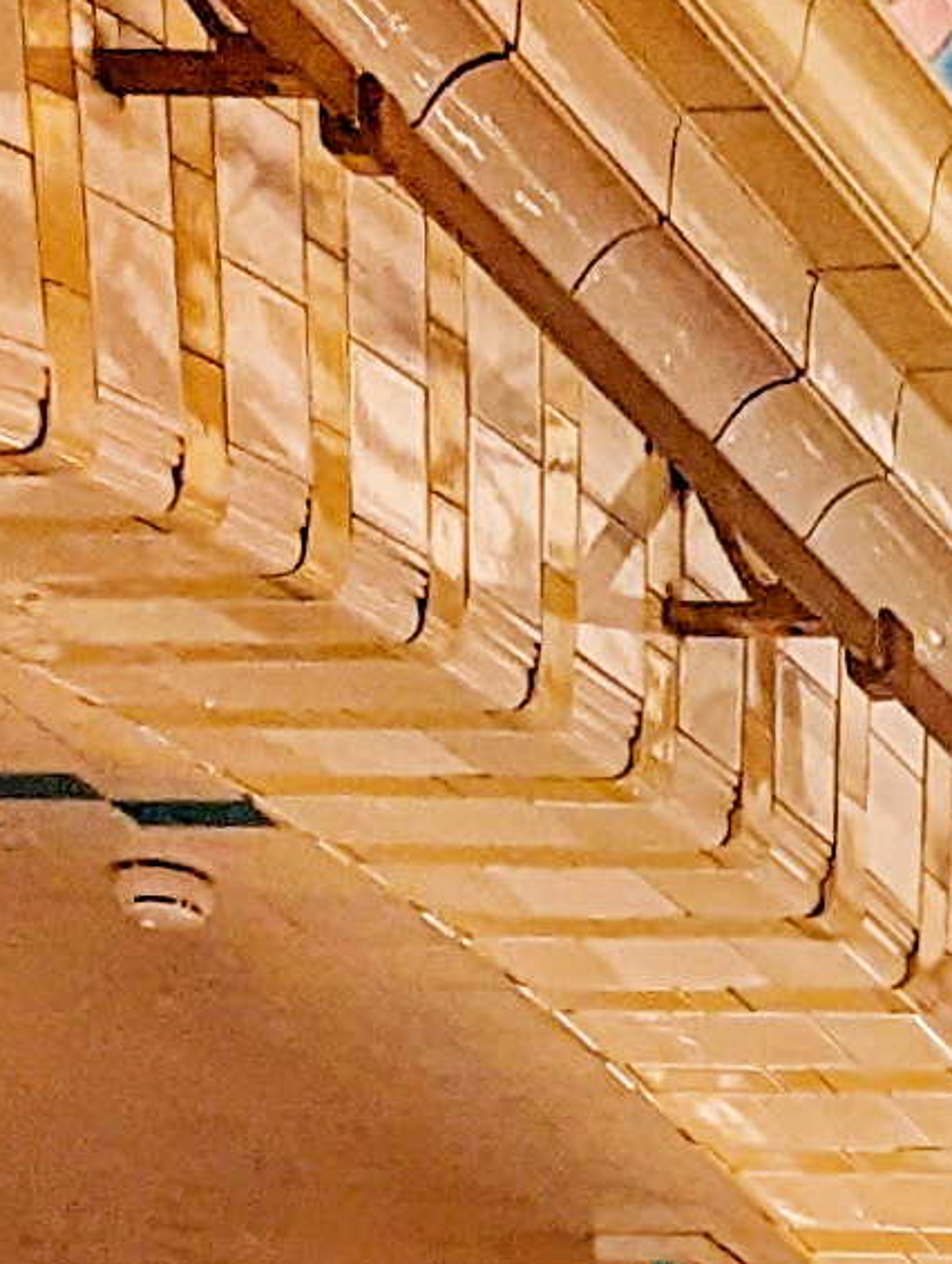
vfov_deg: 10.2
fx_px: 6329
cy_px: 2832
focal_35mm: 173
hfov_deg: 7.2
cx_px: 3269
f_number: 1.85
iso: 56
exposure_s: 1/25
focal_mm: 6.81
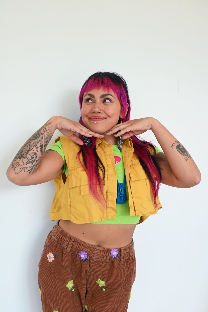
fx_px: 286
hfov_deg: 40.0
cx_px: 104
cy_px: 156
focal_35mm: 33
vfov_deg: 57.2
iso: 500
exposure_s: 1/125
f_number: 5.6
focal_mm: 22
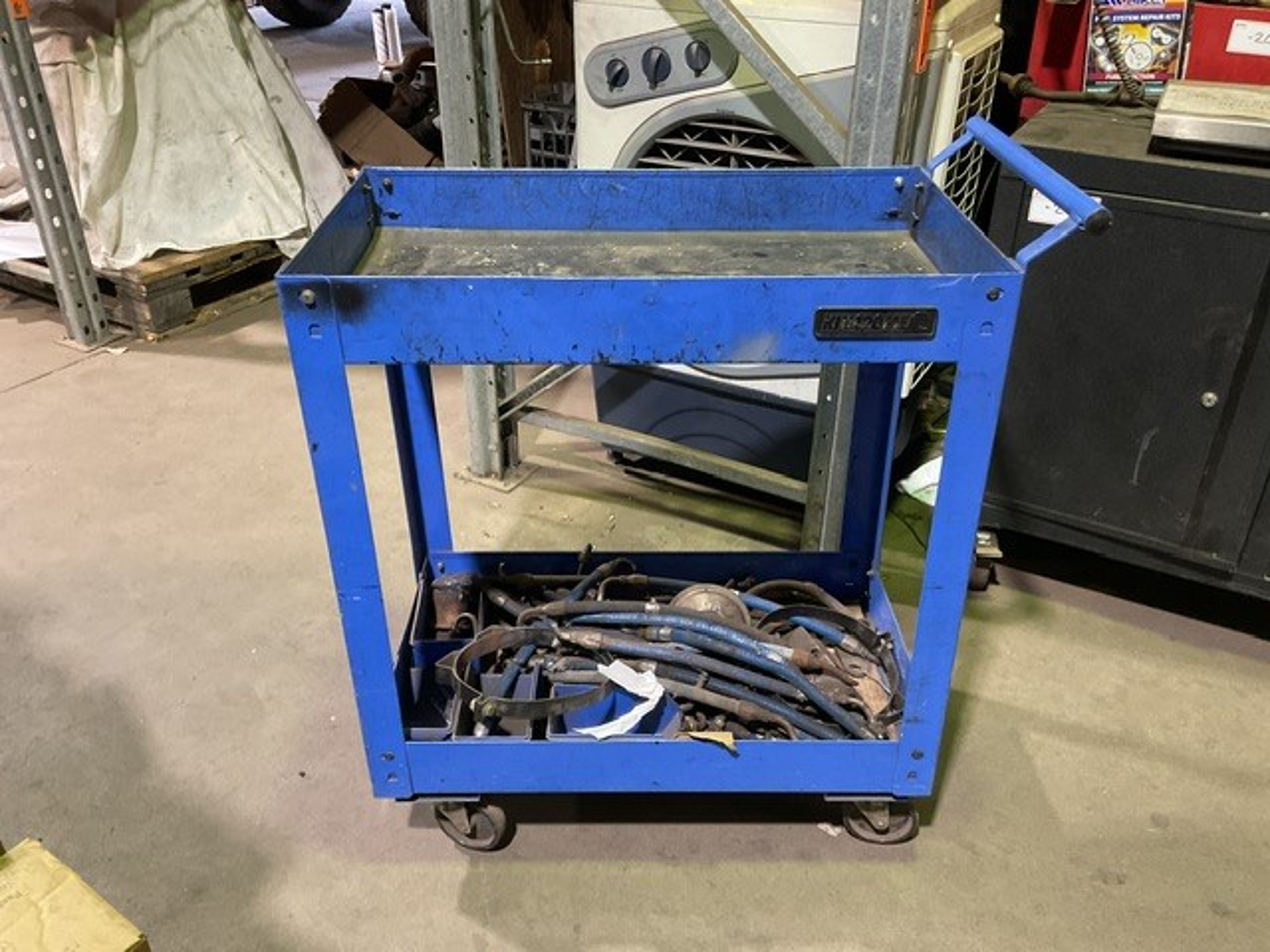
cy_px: 476
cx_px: 635
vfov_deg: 48.2
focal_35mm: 29
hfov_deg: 61.7
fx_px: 1064
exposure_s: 1/50
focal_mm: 3
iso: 200
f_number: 1.8
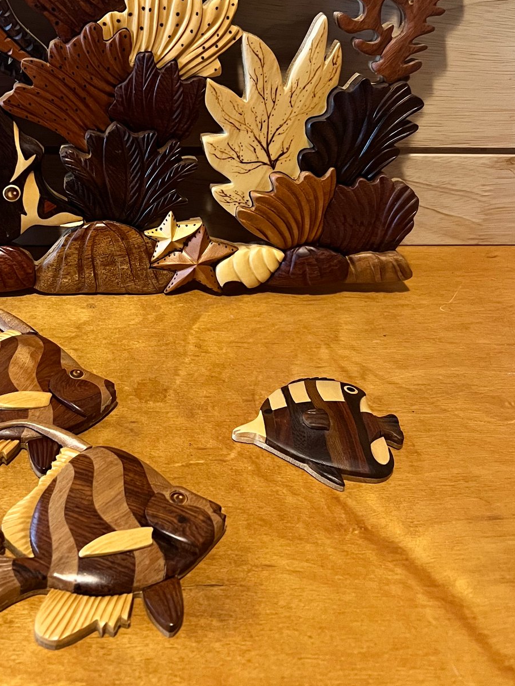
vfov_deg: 43.2
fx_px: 853
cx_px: 110
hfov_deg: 32.8
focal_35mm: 43
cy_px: 229
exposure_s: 1/60
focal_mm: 5.7
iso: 500
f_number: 1.5
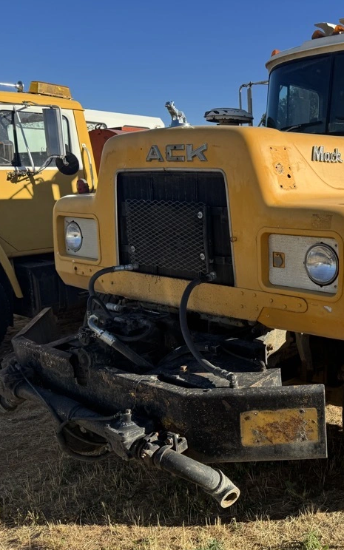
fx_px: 525
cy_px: 282
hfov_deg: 33.7
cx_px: 329
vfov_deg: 55.3
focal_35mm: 35
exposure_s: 1/3247
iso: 80
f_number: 1.78
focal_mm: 6.76
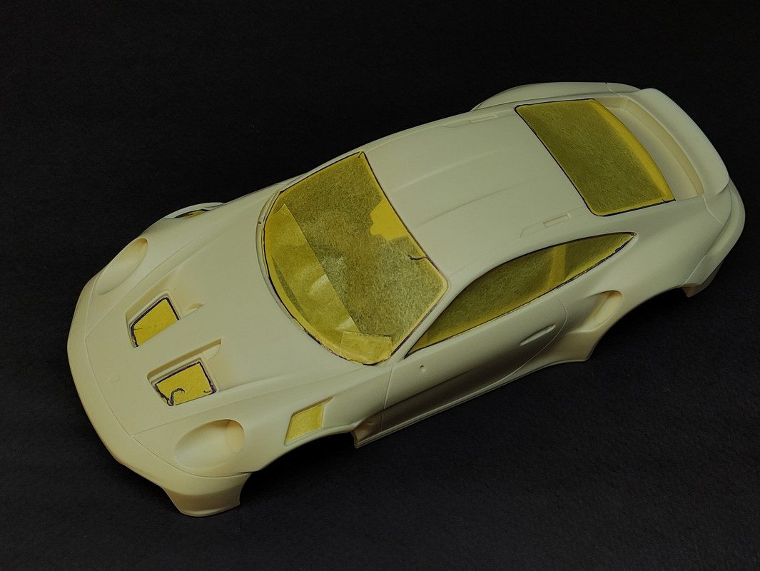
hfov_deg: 69.4
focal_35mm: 25
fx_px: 549
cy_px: 286
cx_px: 380
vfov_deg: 54.9
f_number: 1.89
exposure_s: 1/500
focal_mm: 5.43
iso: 156
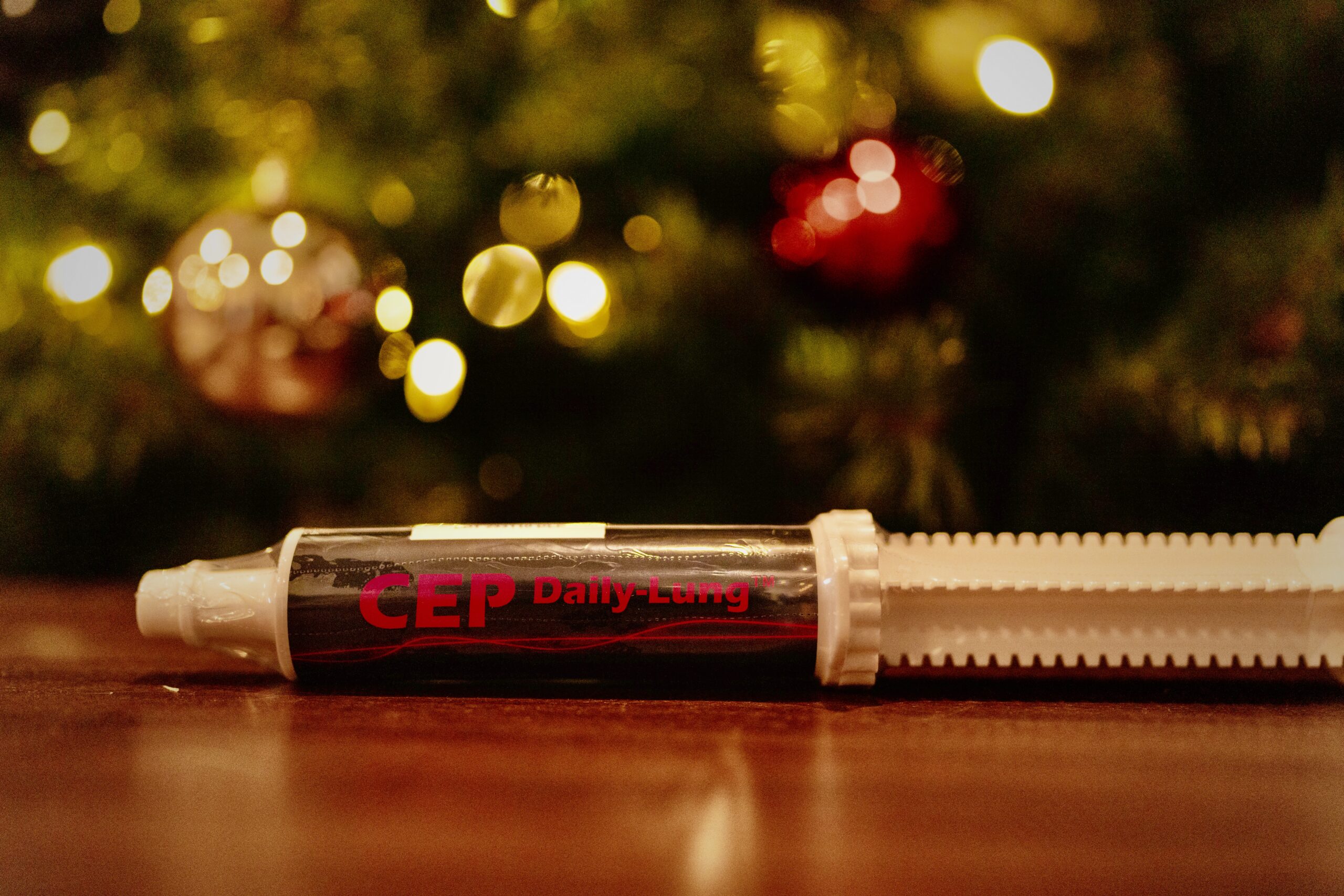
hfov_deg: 54.4
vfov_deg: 37.9
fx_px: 1307
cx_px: 672
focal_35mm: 35
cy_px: 448
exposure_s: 1/400
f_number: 1.4
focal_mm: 35
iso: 3200
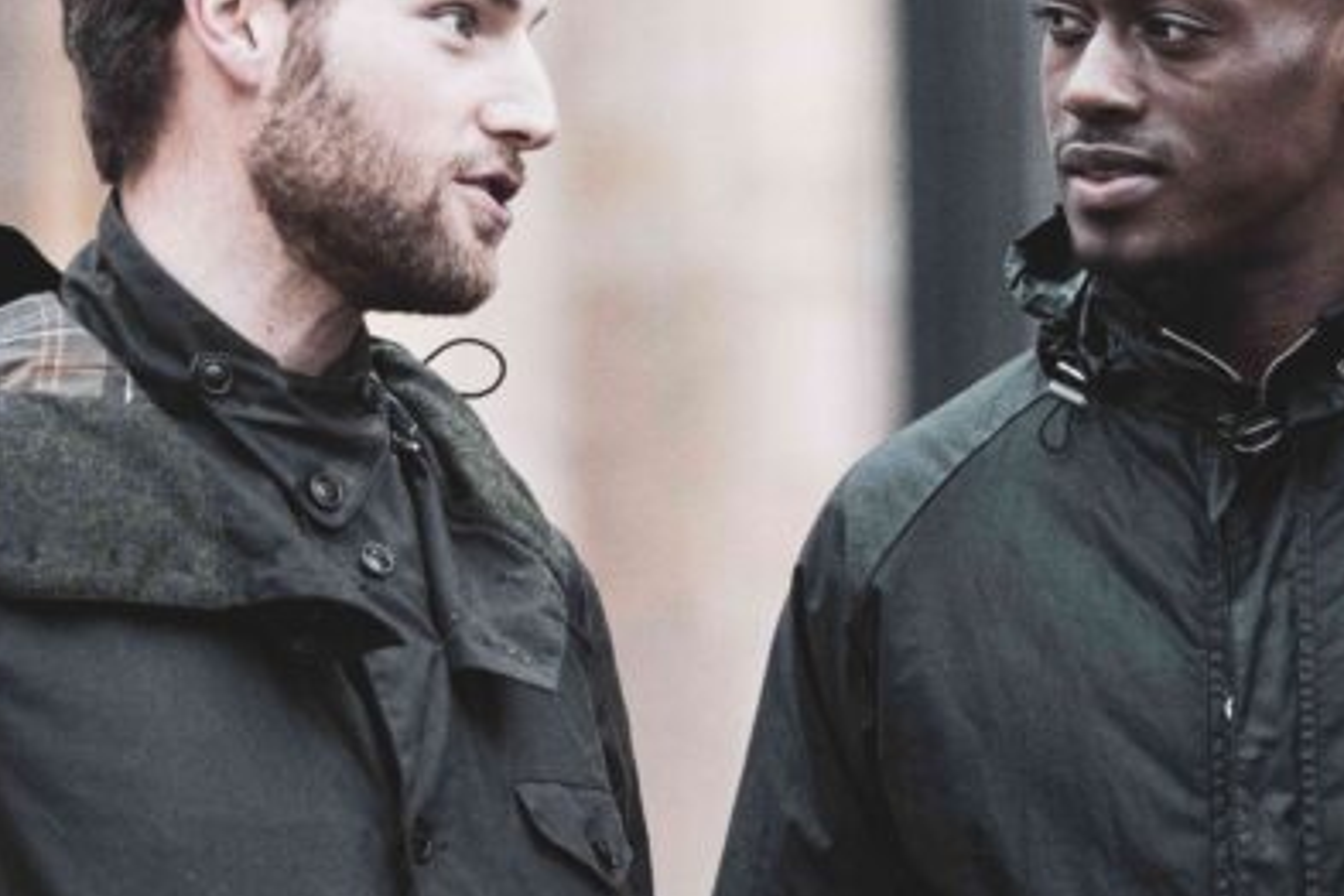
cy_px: 669
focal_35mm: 302
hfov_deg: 6.8
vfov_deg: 4.5
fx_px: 11274
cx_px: 1163
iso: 1600
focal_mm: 116
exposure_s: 1/2000
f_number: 2.8
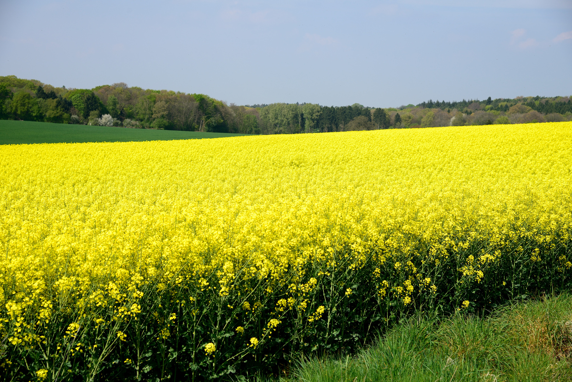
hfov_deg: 30.9
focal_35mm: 65
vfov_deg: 20.9
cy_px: 191
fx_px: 1033
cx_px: 286
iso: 100
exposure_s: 1/500
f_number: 6.3
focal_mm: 65
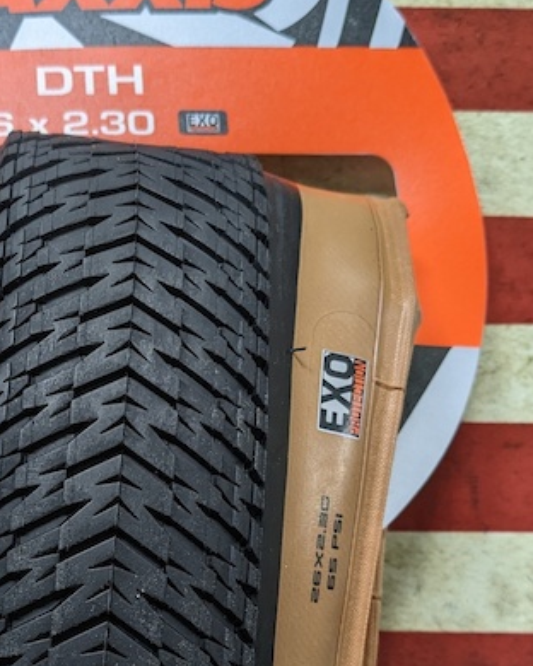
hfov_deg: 27.5
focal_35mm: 54
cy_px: 533
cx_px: 106
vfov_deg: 33.7
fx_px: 1065
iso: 157
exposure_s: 1/120
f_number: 1.73
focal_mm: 4.38
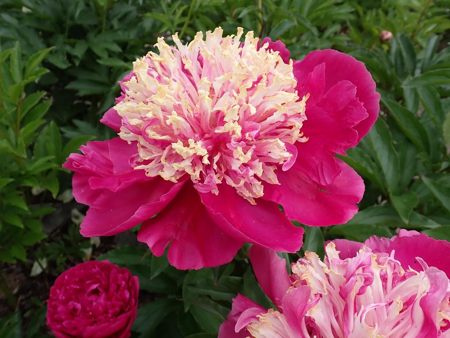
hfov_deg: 60.0
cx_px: 225
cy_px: 169
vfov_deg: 46.8
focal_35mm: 30
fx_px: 390
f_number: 3.2
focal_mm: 5.4
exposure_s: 1/500
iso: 100
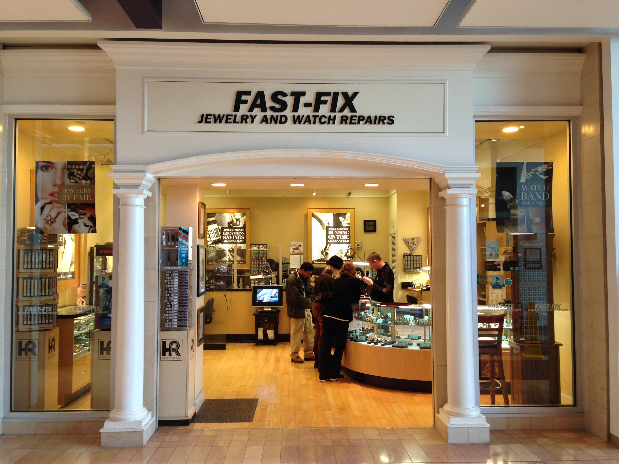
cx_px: 310
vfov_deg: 42.9
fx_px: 590
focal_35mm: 33
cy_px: 232
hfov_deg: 55.4
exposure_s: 1/20
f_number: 2.4
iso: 80
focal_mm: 4.12
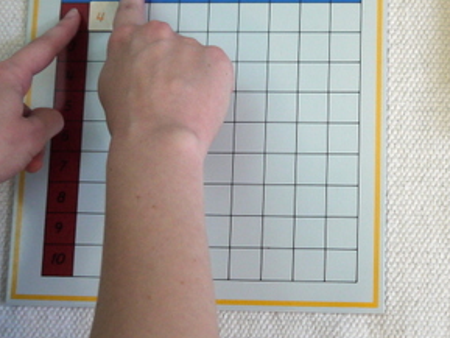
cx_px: 352
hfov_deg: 30.5
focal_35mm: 62
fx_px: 806
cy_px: 150
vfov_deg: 23.7
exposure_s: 1/50
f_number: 3.5
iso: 400
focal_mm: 14
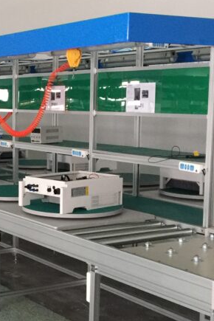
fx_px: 633
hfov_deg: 18.7
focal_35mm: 71
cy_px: 180
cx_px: 1
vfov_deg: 28.4
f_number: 2.2
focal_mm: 4.15
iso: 160
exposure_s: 1/8
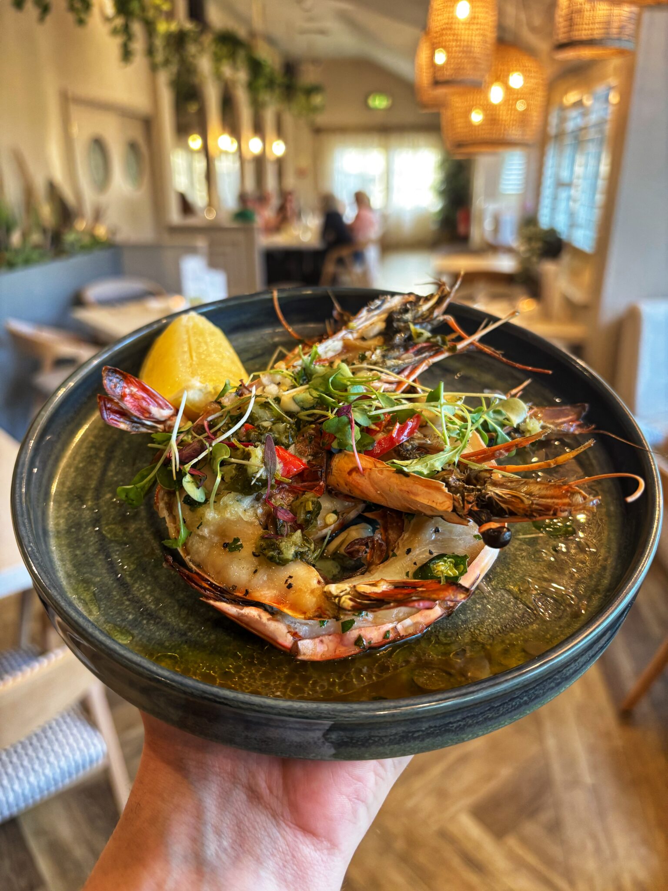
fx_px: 669
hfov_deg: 53.1
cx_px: 334
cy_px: 446
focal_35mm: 26
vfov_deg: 67.3
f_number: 1.6
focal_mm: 5.96
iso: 125
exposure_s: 1/50
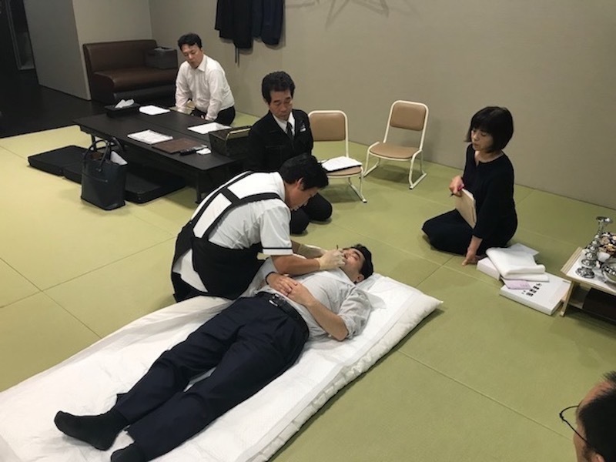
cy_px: 231
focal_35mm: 28
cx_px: 308
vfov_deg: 49.7
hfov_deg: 63.4
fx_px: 498
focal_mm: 3.99
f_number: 1.8
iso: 32
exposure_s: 1/30
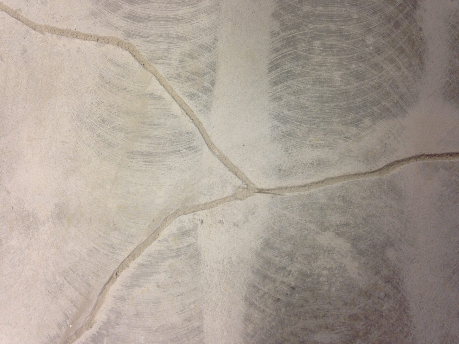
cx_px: 230
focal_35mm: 33
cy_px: 172
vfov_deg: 42.9
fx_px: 438
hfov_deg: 55.4
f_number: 2.4
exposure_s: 1/24
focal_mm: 4.13
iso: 50
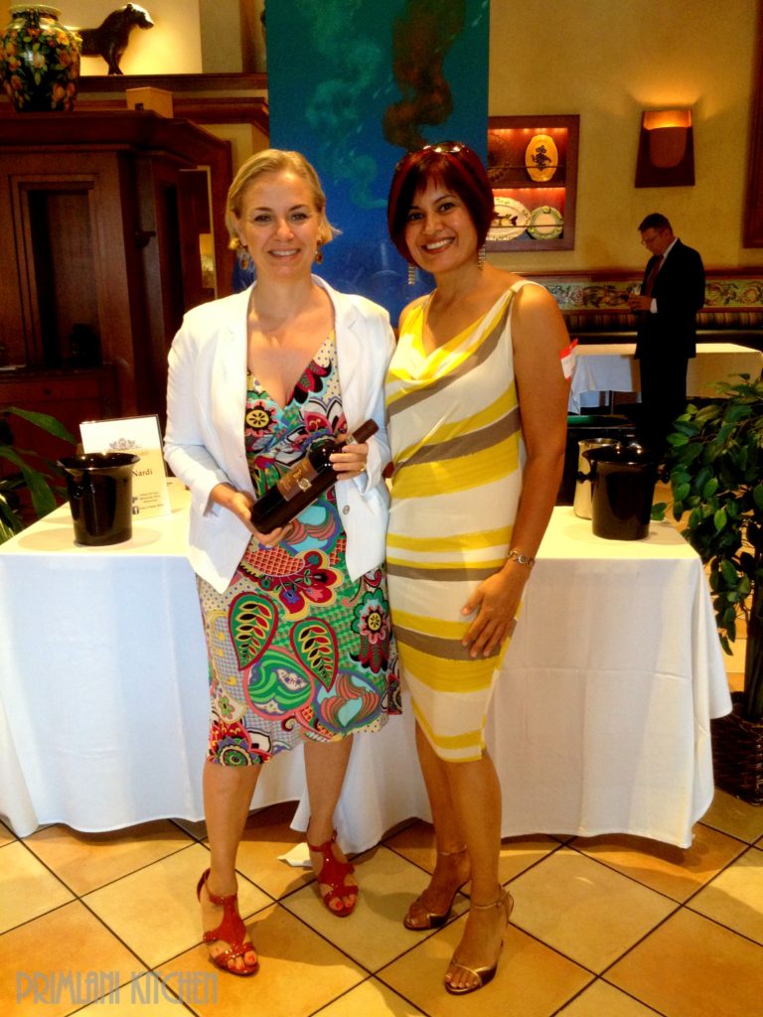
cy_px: 508
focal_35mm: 35
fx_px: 1029
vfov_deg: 52.6
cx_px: 382
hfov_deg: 40.7
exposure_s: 1/20
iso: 200
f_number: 2.4
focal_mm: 4.28
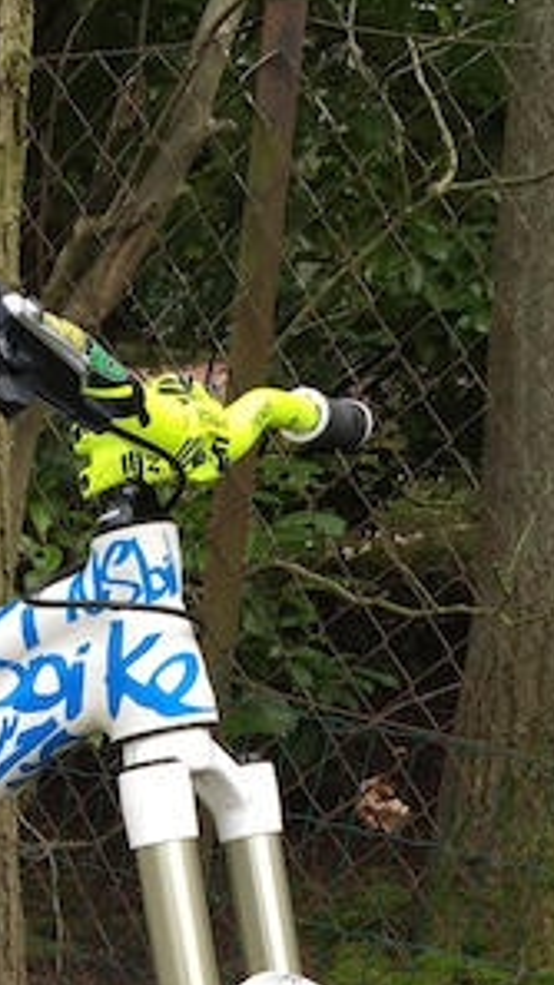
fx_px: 2220
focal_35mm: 85
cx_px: -133
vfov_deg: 22.8
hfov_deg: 13.8
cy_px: 1211
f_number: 2.2
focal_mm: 4.15
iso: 32
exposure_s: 1/173
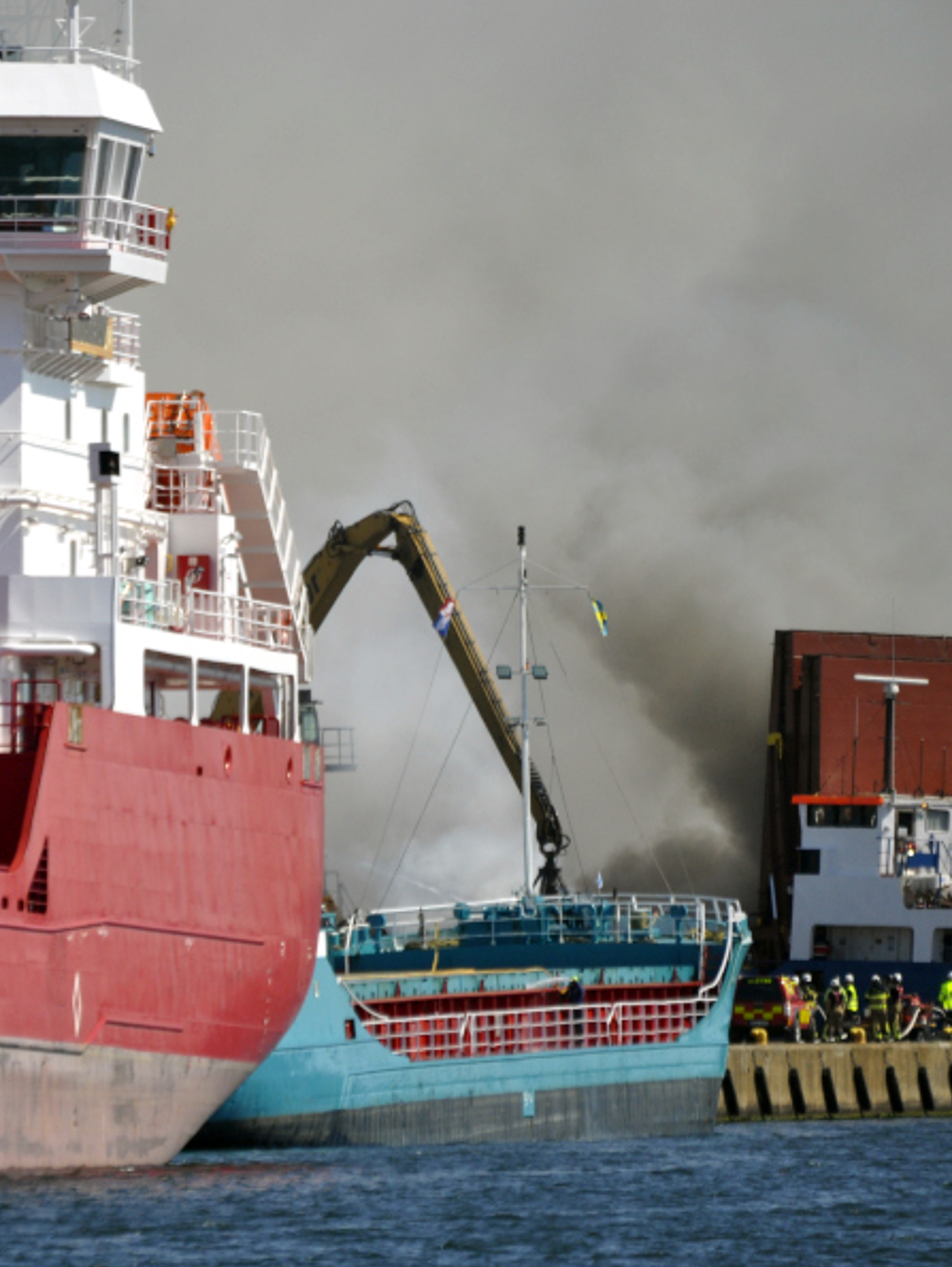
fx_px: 31904
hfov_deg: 1.7
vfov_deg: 2.3
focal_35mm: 871
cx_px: 456
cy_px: 632
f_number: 5.6
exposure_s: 1/2000
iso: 400
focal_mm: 400
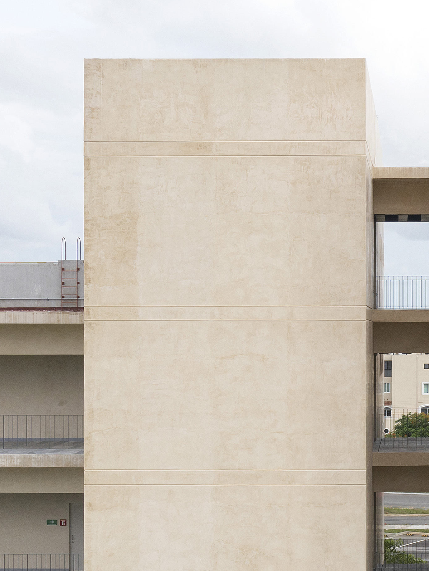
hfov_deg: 18.1
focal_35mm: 80
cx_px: 406
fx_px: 1322
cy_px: 368
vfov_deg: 24.3
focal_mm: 10.26
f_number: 5
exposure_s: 1/320
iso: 100
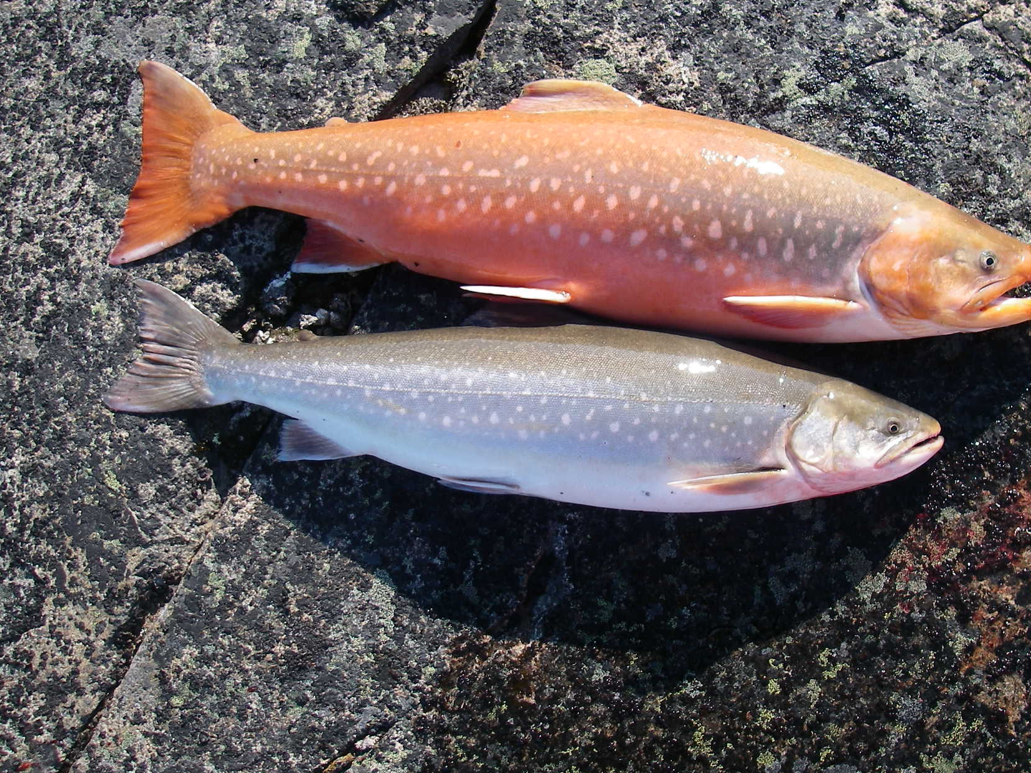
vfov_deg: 30.9
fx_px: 1400
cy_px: 372
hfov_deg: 40.3
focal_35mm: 47
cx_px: 597
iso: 64
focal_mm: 6.3
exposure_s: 1/250
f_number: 3.3
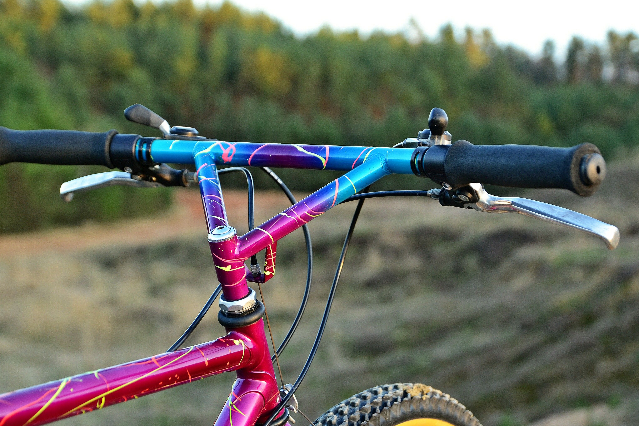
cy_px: 203
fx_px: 1260
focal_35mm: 71
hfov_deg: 28.5
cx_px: 308
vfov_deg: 19.2
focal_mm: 42
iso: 200
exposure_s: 1/160
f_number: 5
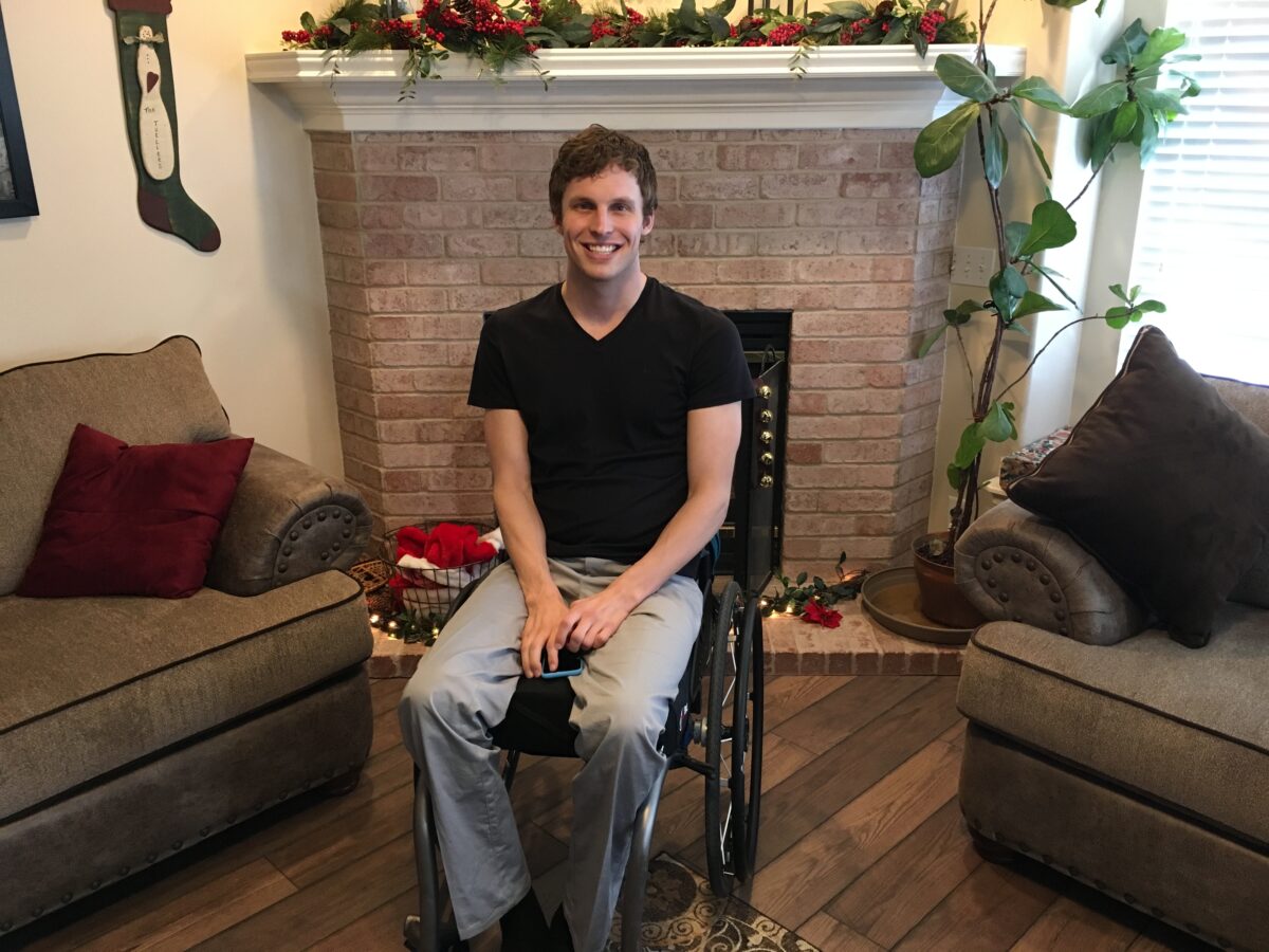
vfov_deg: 48.2
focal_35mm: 29
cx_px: 634
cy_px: 476
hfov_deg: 61.7
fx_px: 1063
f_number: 2.2
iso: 160
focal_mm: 4.15
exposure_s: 1/30
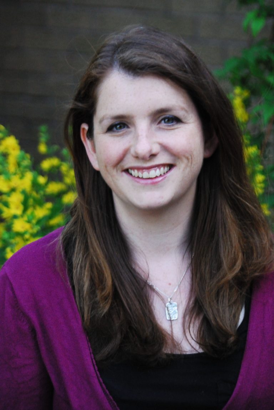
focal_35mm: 300
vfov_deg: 6.9
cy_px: 205
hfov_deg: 4.6
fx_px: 3414
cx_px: 137
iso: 1600
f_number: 6.3
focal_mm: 200
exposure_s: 1/400
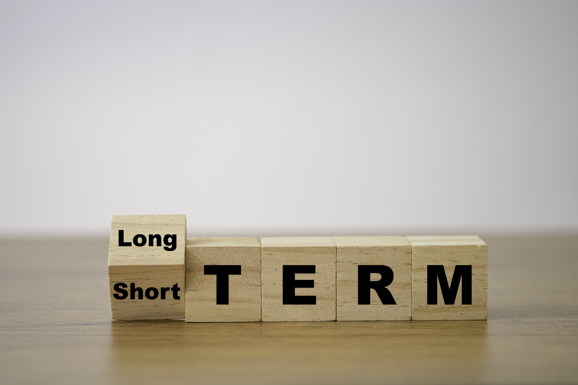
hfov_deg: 22.6
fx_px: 1445
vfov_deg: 15.2
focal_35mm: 90
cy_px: 192
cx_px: 289
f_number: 2.4
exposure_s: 1/60
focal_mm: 60
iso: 100
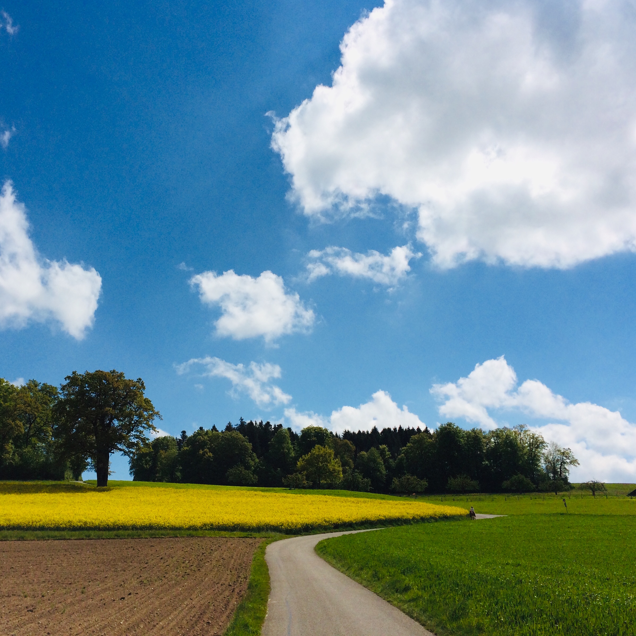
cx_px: 246
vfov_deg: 47.2
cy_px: 311
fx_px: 728
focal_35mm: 35
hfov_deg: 46.9
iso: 40
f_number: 2.2
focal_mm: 4.15
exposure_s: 1/8264
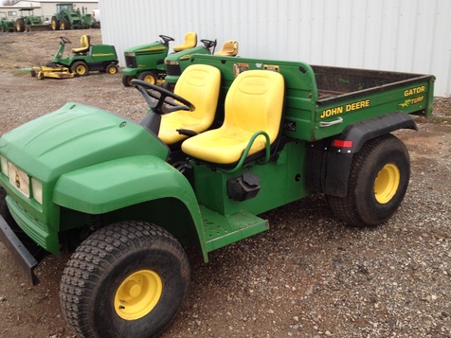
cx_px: 220
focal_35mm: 40
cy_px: 180
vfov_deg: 35.9
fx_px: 521
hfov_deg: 46.8
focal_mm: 4.28
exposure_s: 1/30
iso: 64
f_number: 2.4
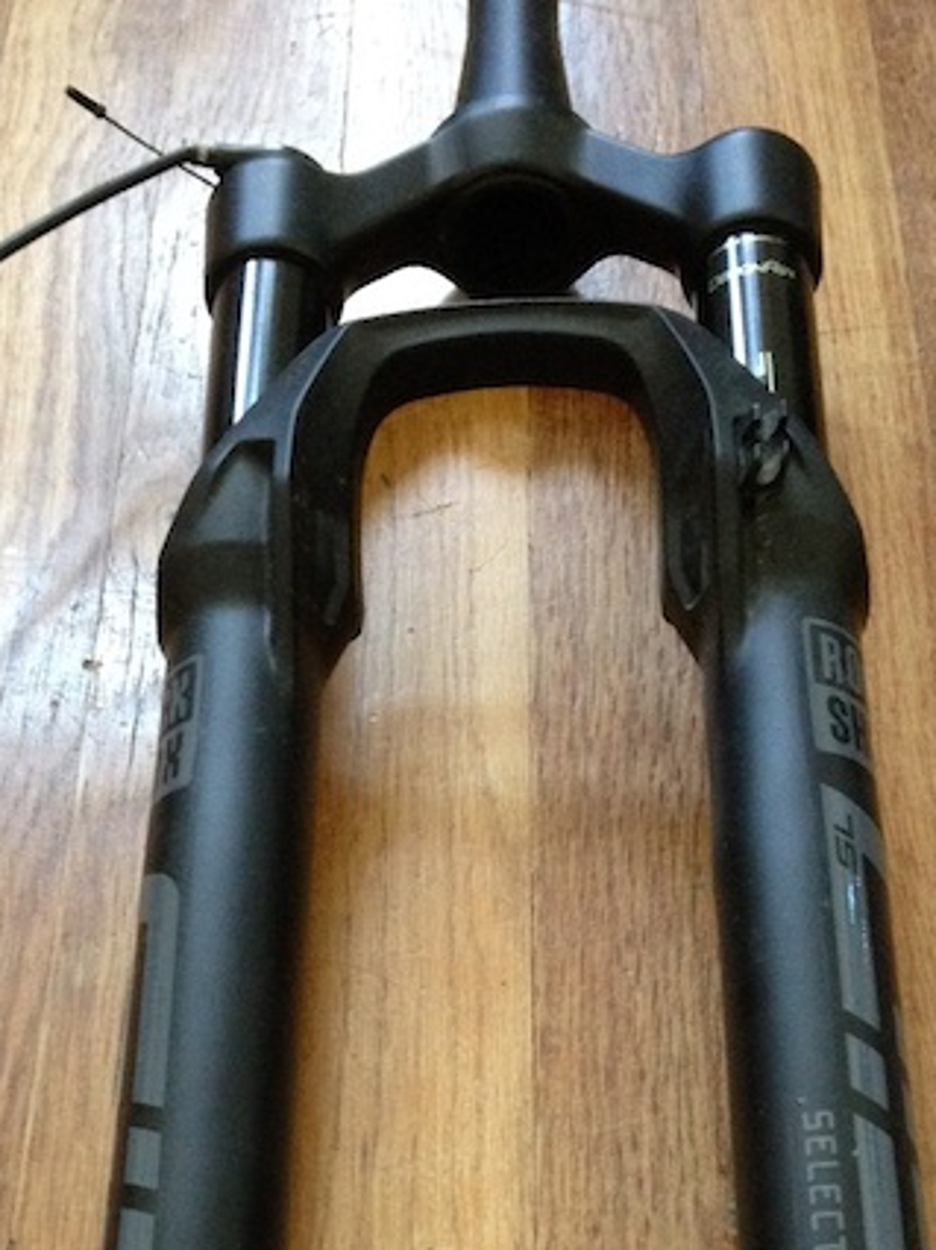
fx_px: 2238
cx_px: 490
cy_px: 1053
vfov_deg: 30.2
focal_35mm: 62
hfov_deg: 23.6
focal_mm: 4.12
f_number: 2.4
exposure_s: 1/15
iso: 400
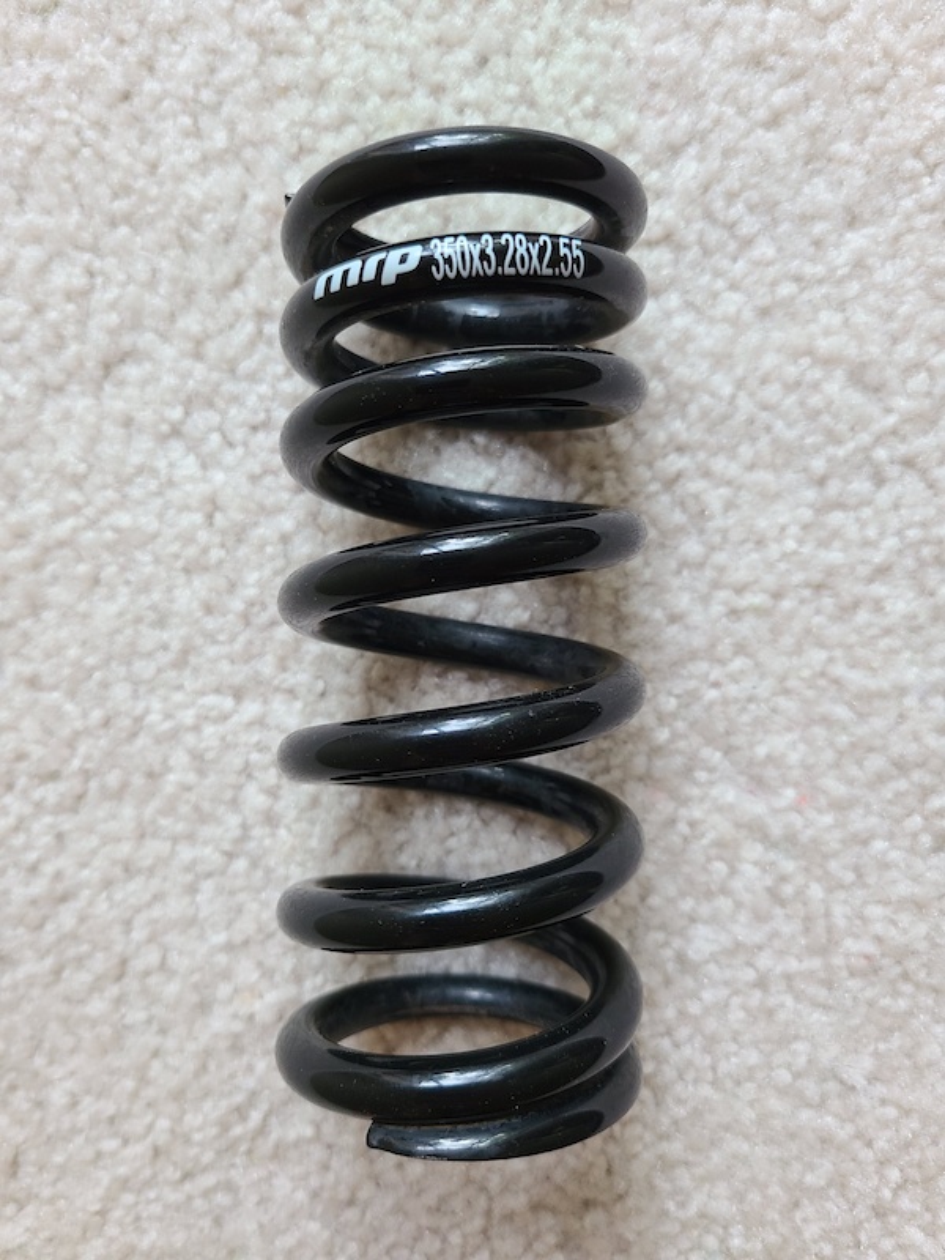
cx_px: 472
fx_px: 946
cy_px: 630
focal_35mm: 26
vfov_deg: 67.3
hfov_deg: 53.1
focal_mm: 5.4
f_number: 1.8
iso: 250
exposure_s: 1/60
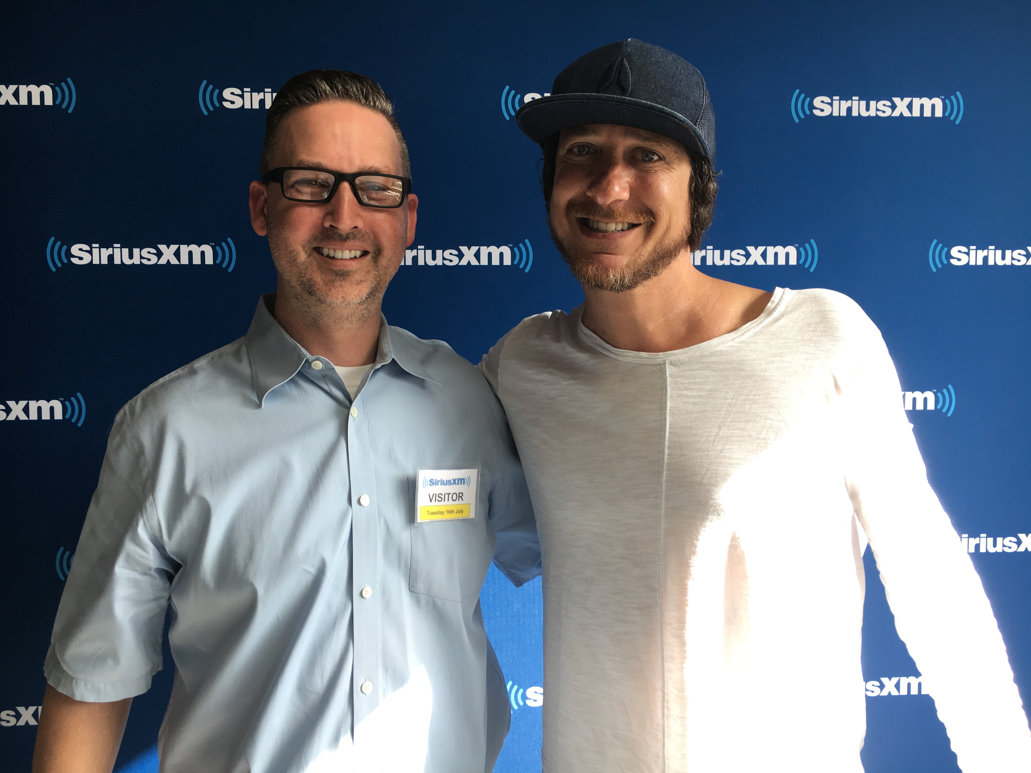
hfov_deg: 61.7
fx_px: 864
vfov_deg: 48.2
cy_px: 386
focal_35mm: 29
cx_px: 516
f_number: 2.2
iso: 32
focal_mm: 4.15
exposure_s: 1/120
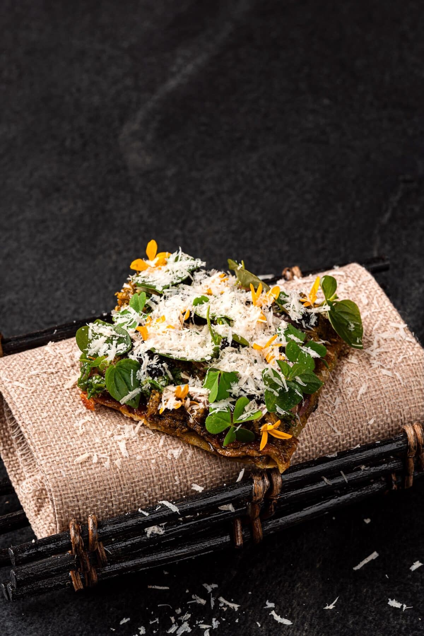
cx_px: 212
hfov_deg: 15.2
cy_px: 318
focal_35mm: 90
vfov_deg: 22.6
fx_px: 1590
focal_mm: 90
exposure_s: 1/125
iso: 160
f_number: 13
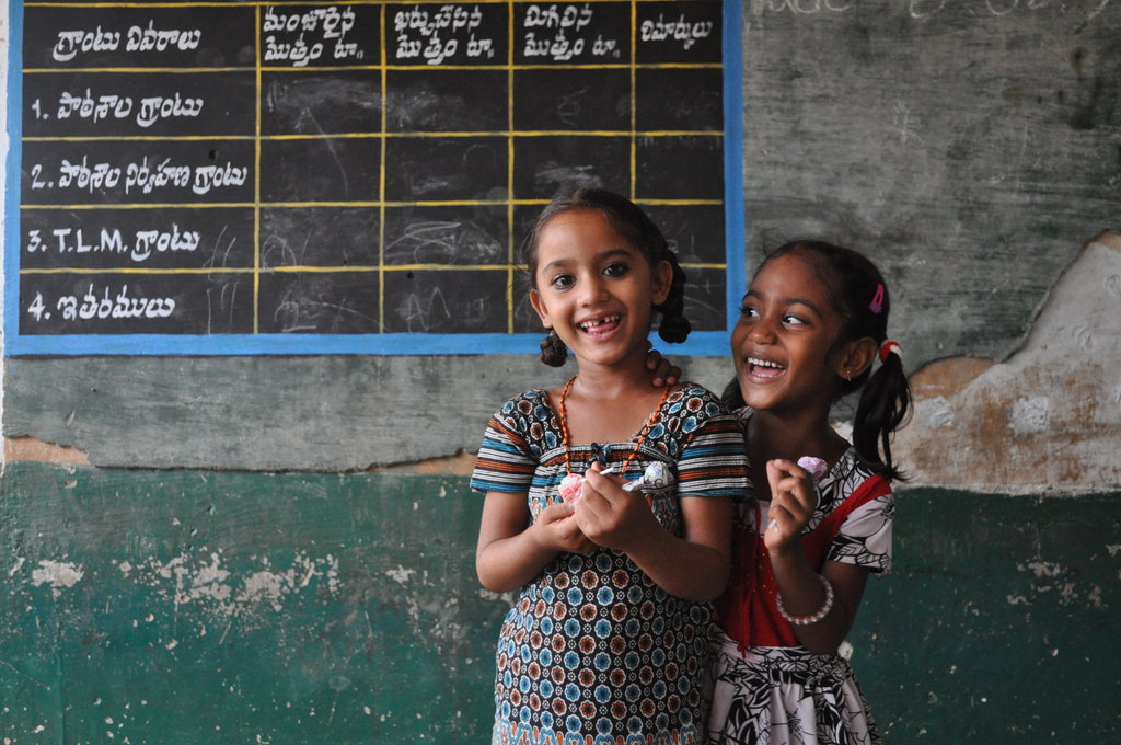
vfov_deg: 30.8
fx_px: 1353
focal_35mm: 44
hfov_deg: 45.0
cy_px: 372
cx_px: 560
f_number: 4.5
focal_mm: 29
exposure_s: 1/160
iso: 1600
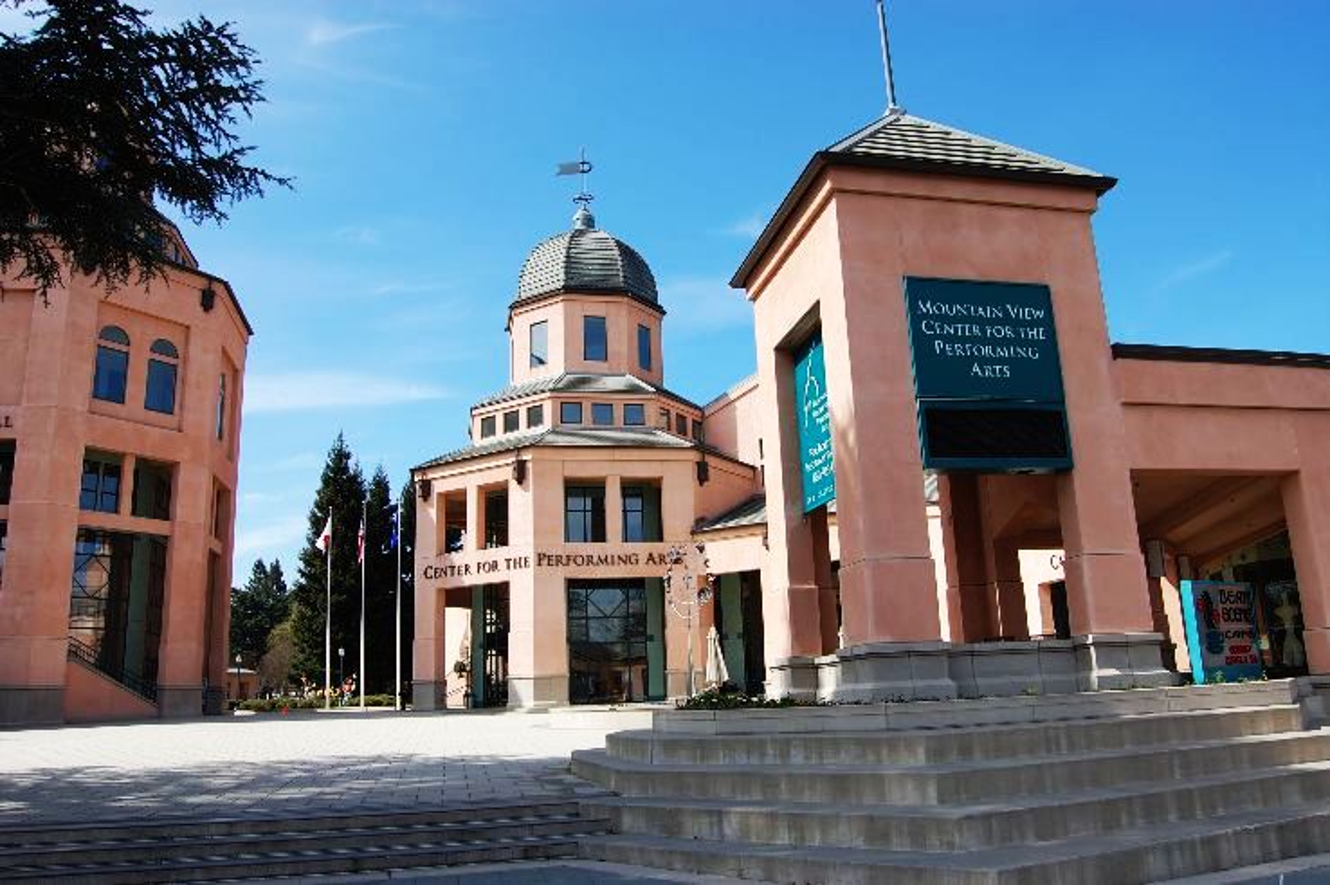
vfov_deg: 47.9
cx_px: 665
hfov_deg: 67.4
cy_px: 442
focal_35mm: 27
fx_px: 997
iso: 200
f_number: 9
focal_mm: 18
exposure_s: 1/320
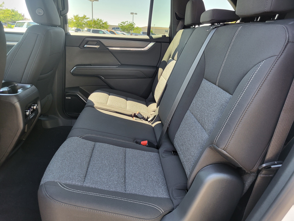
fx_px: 221
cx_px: 147
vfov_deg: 53.1
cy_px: 110
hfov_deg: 67.3
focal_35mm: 26
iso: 160
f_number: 1.8
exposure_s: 1/120
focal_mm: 5.4
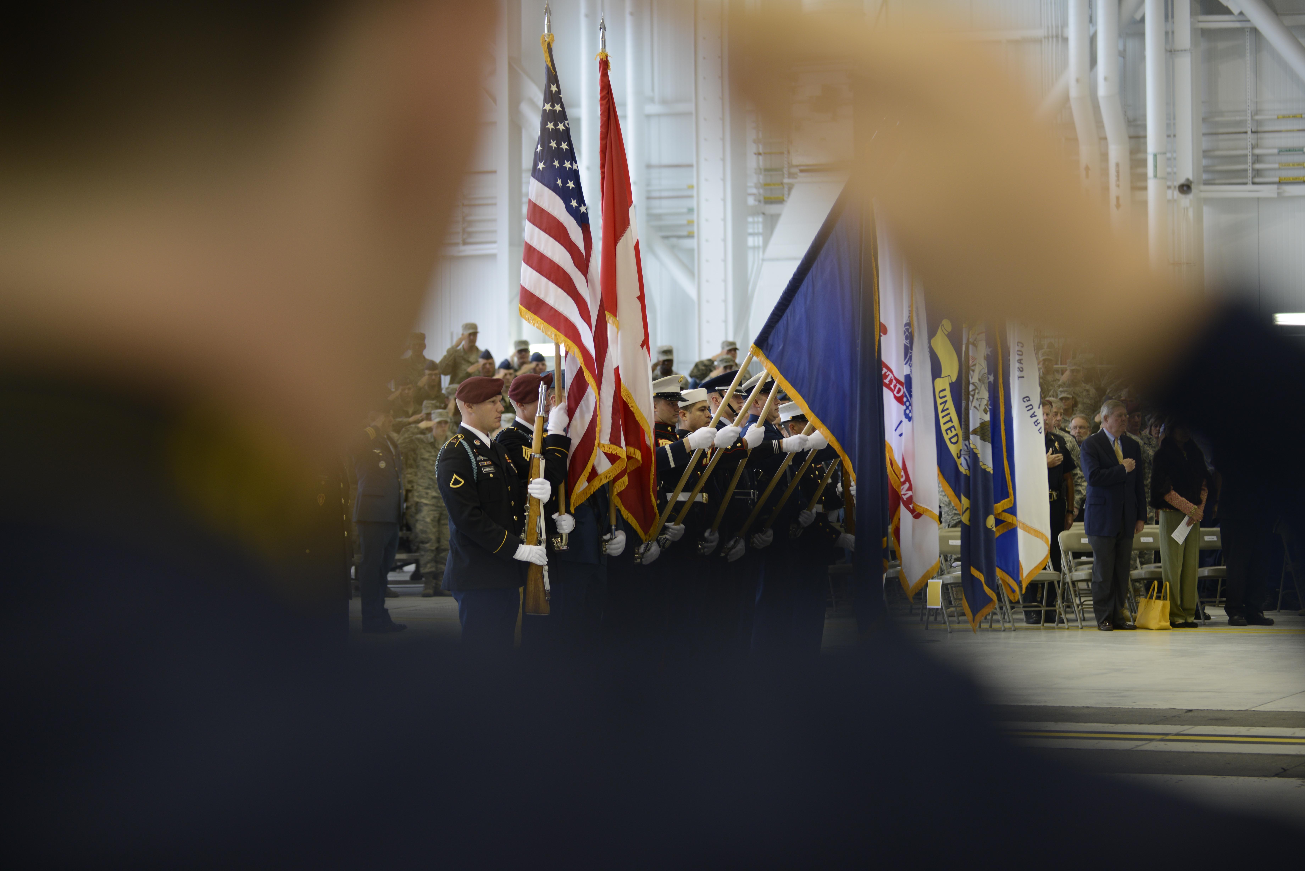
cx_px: 652
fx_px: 3445
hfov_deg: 21.5
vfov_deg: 14.4
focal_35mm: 95
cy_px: 436
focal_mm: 95
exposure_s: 1/125
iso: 400
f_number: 2.8
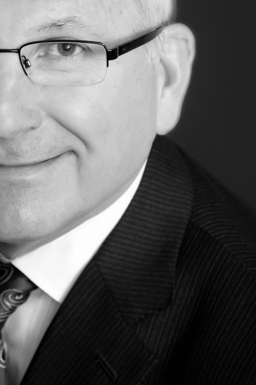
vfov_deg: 10.8
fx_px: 2042
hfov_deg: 7.2
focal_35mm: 191
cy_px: 115
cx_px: 29
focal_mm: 70
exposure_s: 1/160
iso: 100
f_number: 5
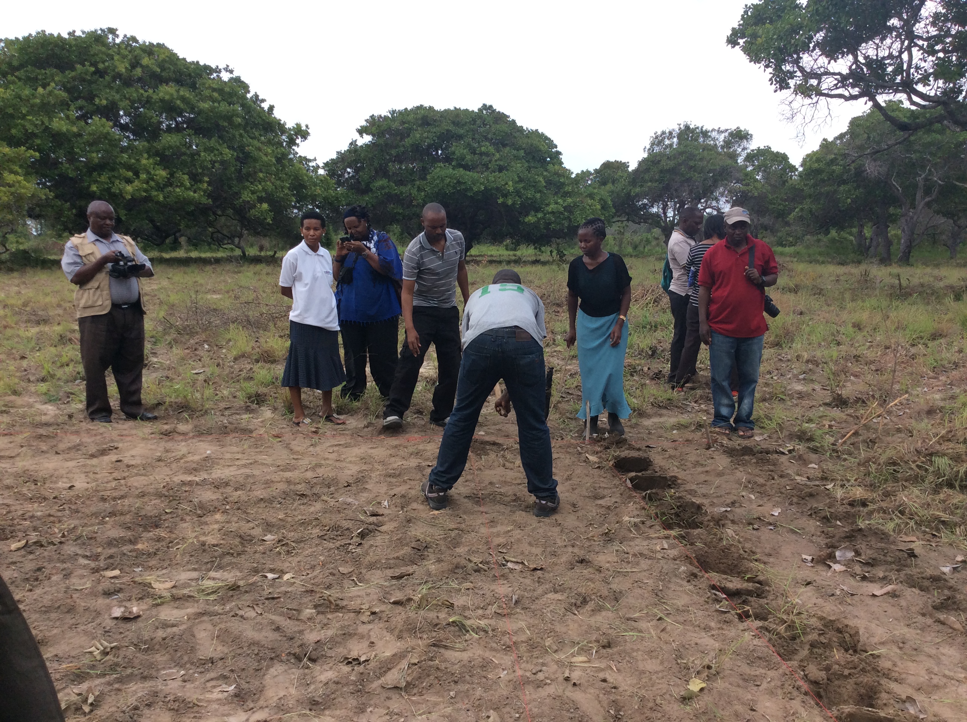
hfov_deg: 56.9
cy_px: 361
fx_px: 893
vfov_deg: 44.1
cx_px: 484
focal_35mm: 32
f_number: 2.4
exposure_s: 1/417
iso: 32
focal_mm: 3.3
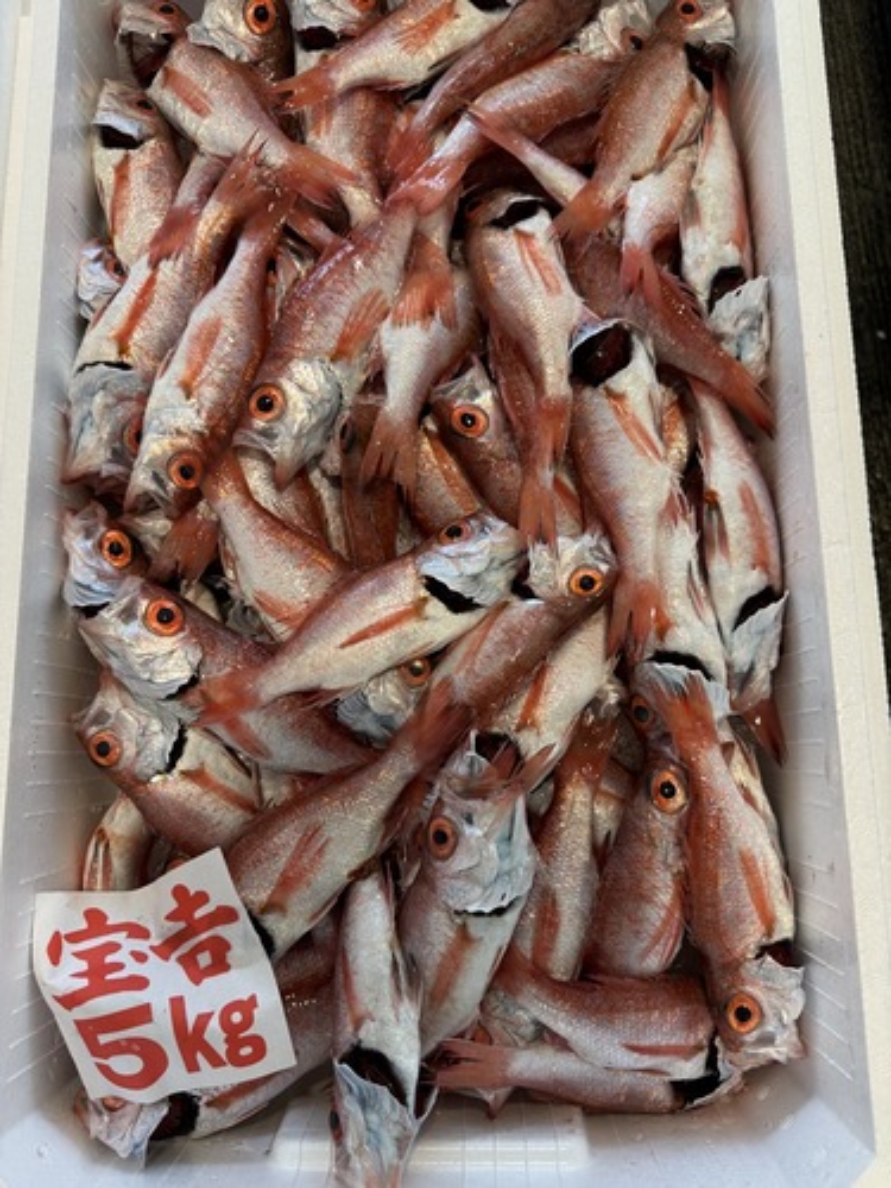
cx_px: 446
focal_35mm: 24
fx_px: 824
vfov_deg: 71.6
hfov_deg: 56.8
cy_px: 594
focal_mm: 6.76
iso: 100
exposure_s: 1/121
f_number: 1.78
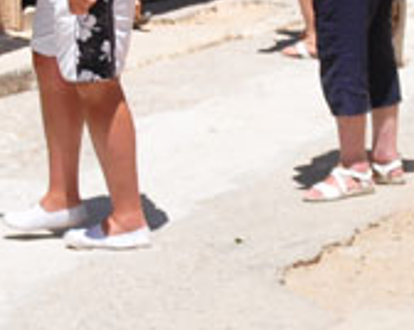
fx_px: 2215
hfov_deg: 10.2
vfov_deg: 7.7
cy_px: -580
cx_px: -278
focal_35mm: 181
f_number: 10
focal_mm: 18
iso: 200
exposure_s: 1/320
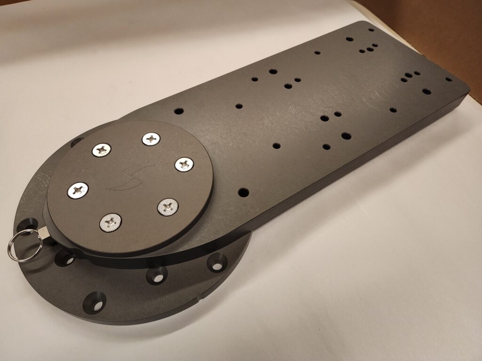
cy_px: 180
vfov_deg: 58.9
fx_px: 320
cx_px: 241
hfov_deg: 73.9
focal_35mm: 23
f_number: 1.8
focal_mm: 6.4
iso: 400
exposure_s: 1/120
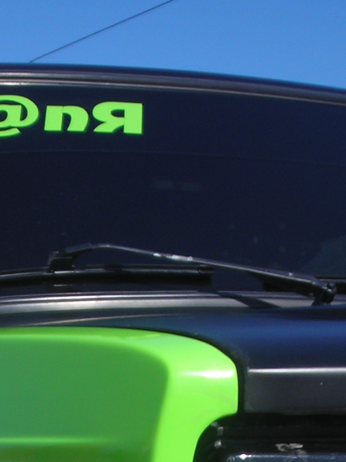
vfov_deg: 16.1
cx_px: 119
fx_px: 1520
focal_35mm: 114
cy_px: 640
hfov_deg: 13.0
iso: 50
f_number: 6.4
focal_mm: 6.3
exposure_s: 1/210
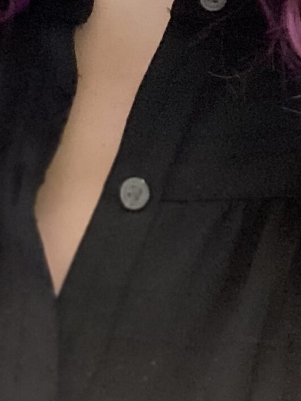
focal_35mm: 107
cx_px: 194
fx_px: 1241
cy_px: -288
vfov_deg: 16.0
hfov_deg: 13.8
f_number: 2.2
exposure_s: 1/40
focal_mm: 2.71
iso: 320
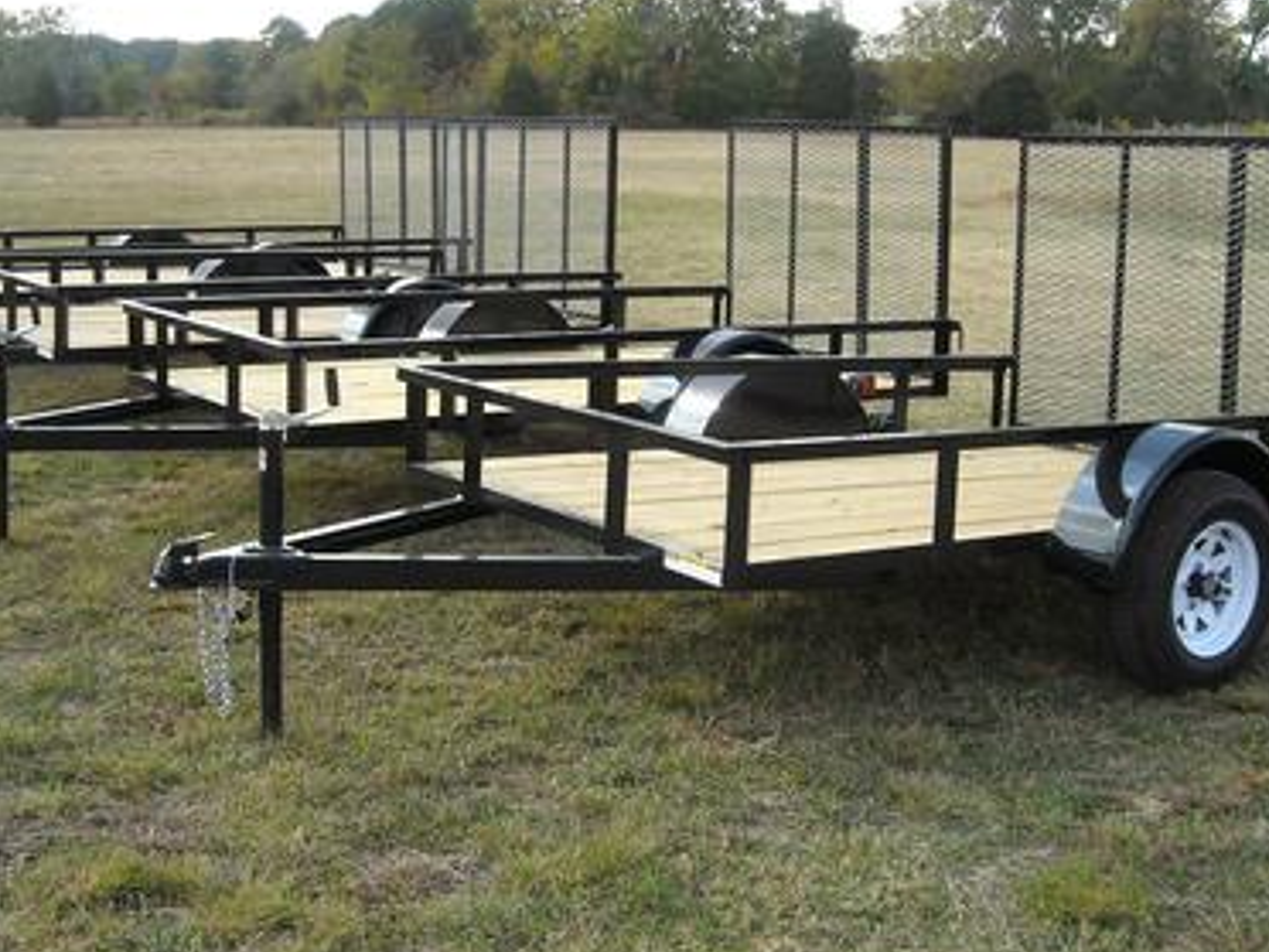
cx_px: 566
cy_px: 428
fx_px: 1723
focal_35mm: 47
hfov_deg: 40.4
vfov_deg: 30.9
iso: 64
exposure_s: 1/309
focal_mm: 5.7
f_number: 2.8
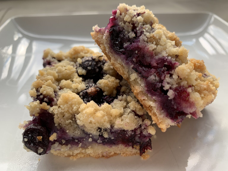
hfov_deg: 67.3
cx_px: 114
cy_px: 86
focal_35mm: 26
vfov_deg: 53.1
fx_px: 171
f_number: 1.8
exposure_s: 1/122
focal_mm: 4.25
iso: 50
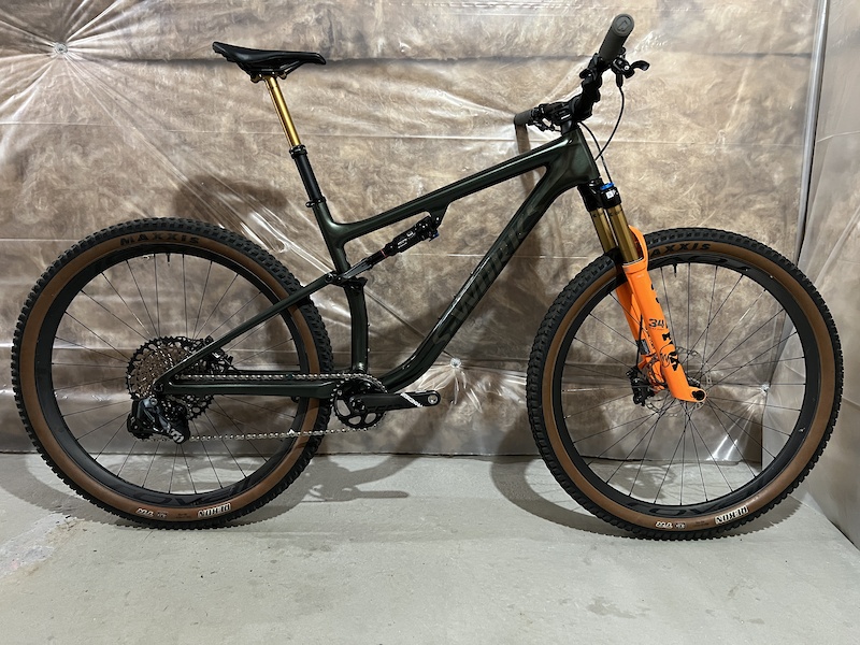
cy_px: 322
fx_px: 646
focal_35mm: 26
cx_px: 430
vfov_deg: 53.1
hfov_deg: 67.3
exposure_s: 1/40
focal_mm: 5.7
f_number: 1.5
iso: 500
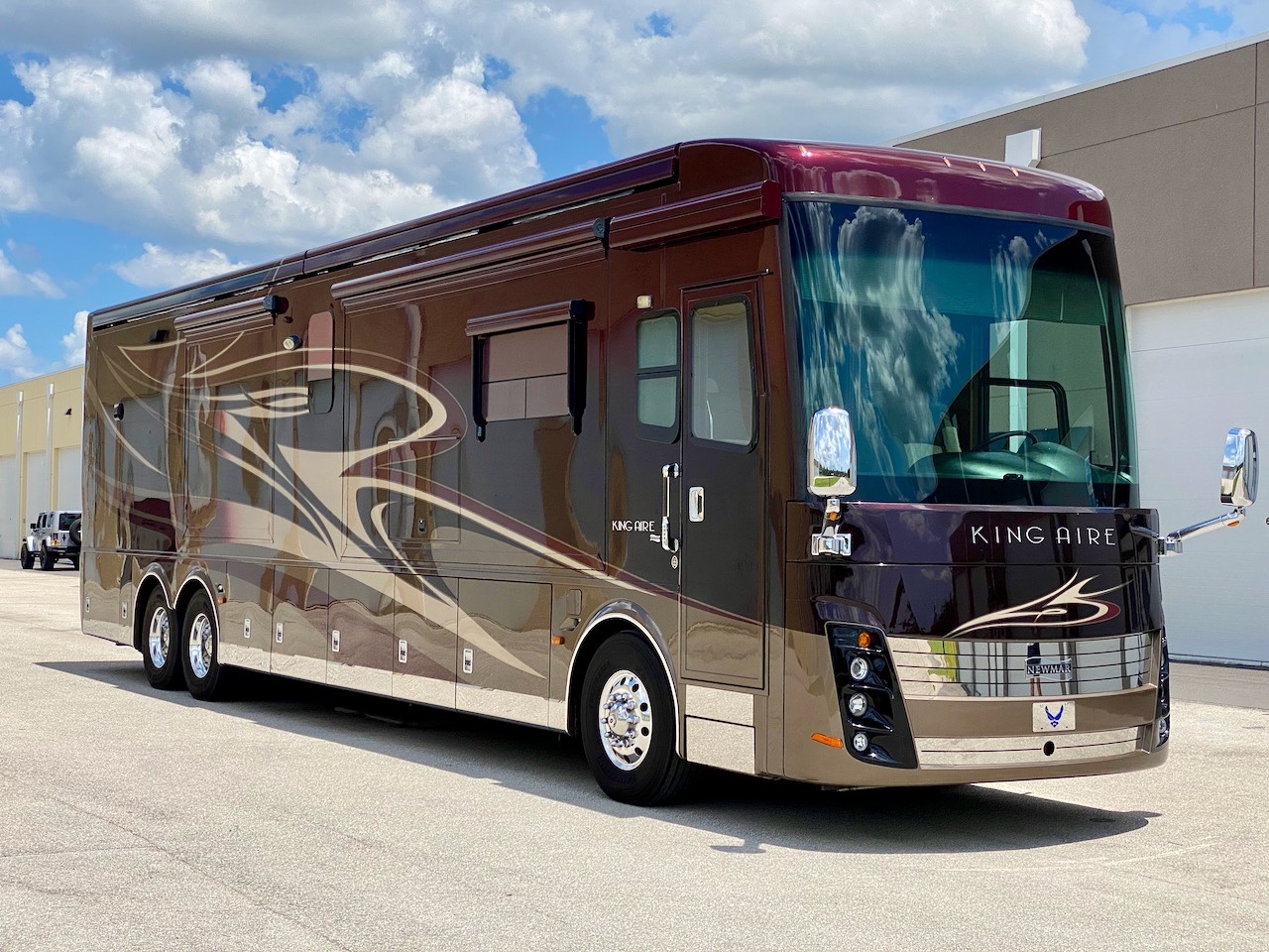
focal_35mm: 52
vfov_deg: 28.0
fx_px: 1906
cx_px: 634
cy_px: 476
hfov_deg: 36.8
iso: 20
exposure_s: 1/2817
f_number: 2
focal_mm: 6
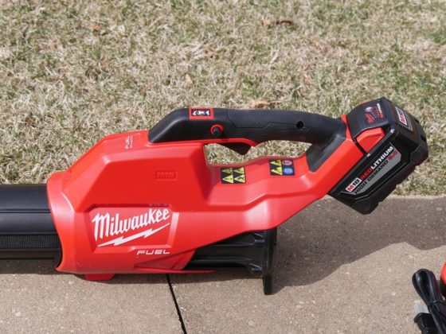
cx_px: 223
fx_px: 953
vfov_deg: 19.9
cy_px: 167
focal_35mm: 74
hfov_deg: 26.3
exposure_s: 1/320
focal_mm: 37
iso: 200
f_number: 7.1
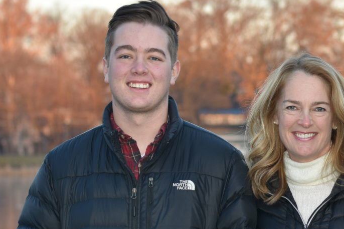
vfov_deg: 8.2
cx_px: 354
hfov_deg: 12.1
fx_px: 1605
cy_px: 164
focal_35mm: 168
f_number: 2.8
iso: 180
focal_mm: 50
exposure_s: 1/250
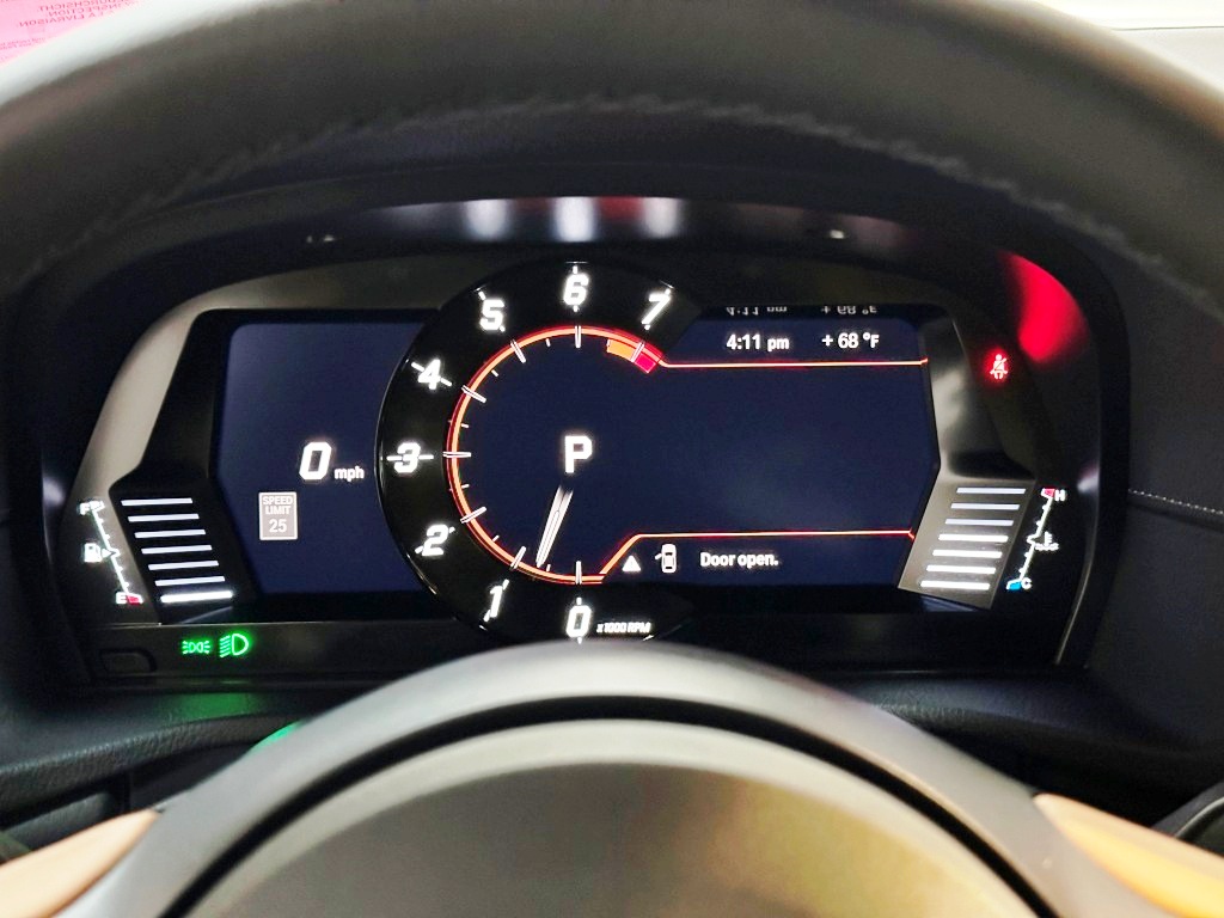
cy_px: 459
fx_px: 1697
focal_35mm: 48
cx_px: 612
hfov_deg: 39.7
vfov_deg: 30.3
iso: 800
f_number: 1.78
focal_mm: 6.86
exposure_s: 1/17
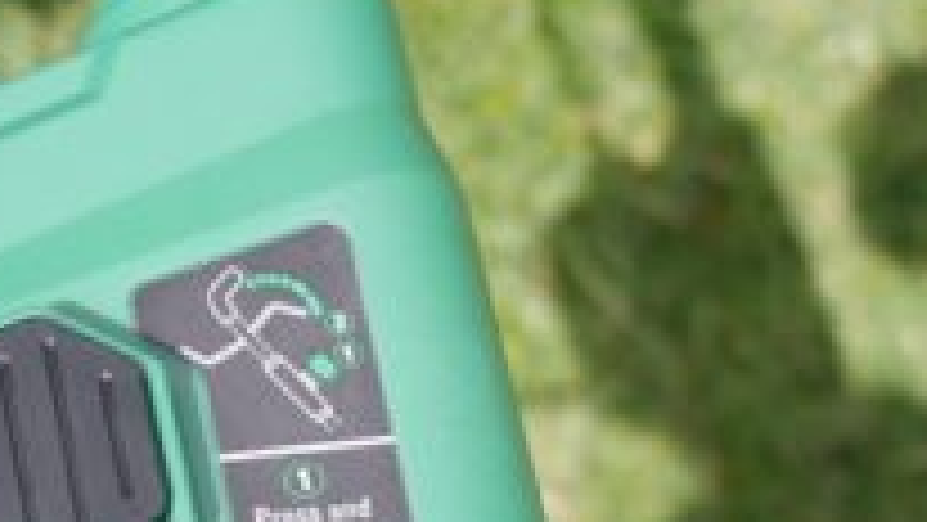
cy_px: 706
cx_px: 119
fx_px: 3098
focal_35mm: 126
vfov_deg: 9.4
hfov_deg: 16.8
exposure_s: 1/800
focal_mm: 19
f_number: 3.8
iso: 200
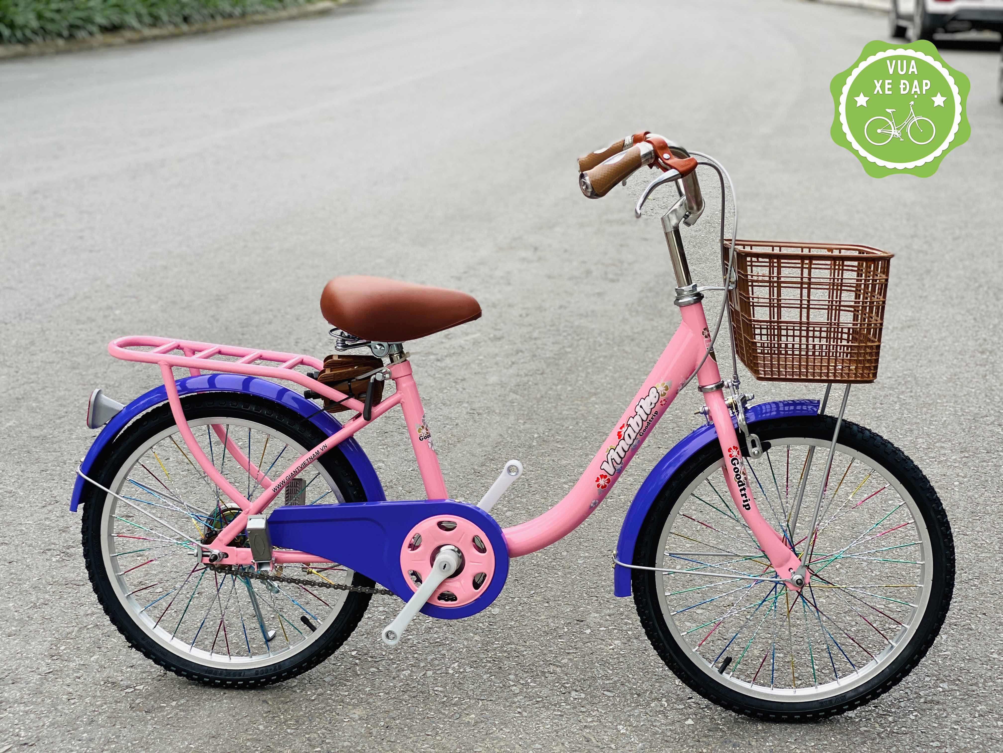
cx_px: 502
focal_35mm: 52
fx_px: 1507
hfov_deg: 36.8
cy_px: 376
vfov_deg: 28.0
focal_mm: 6
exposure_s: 1/122
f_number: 2
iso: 40
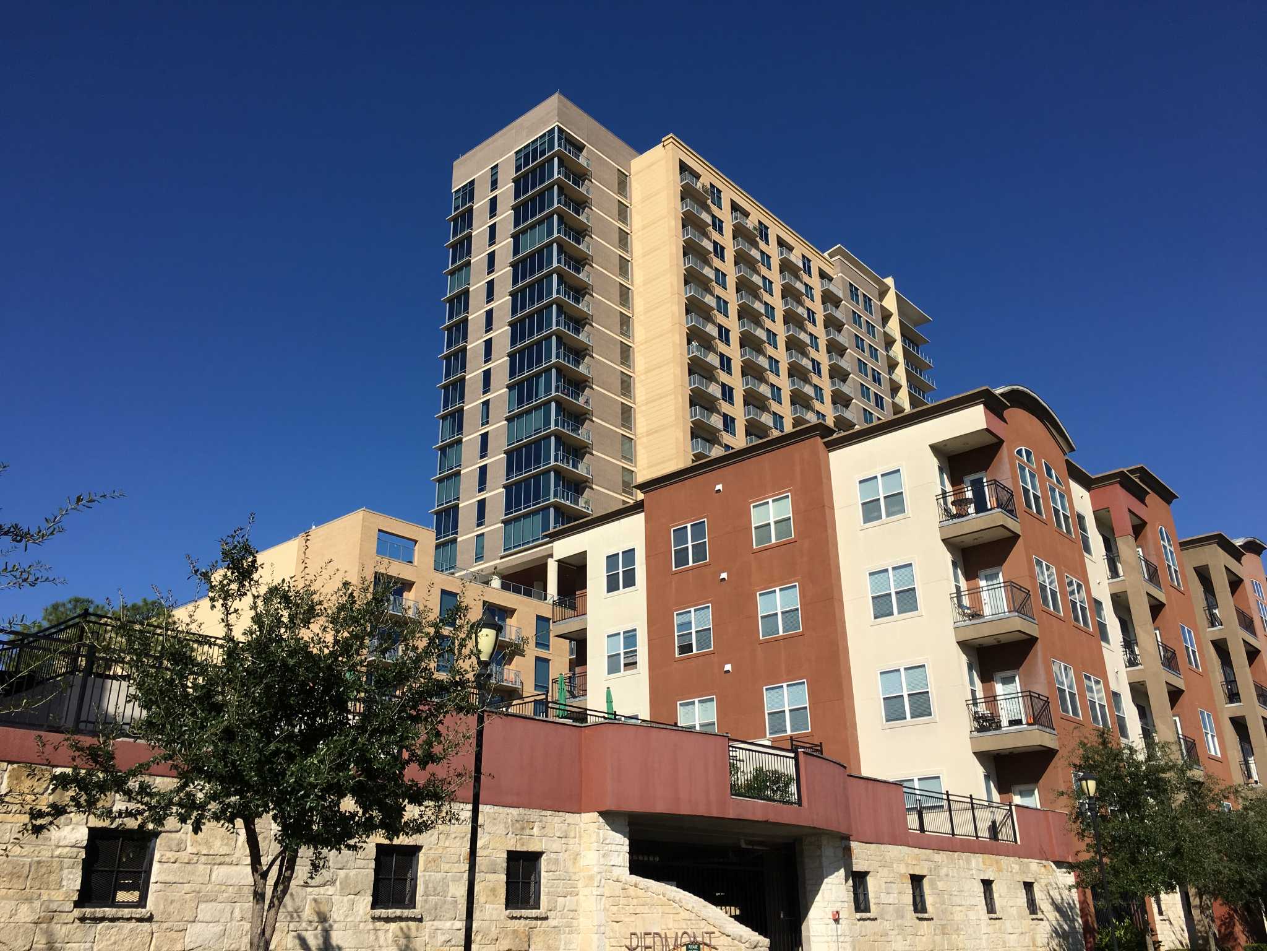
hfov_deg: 61.7
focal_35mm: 29
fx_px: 1061
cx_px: 634
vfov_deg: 48.2
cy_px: 476
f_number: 2.2
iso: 25
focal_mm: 4.15
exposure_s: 1/2849
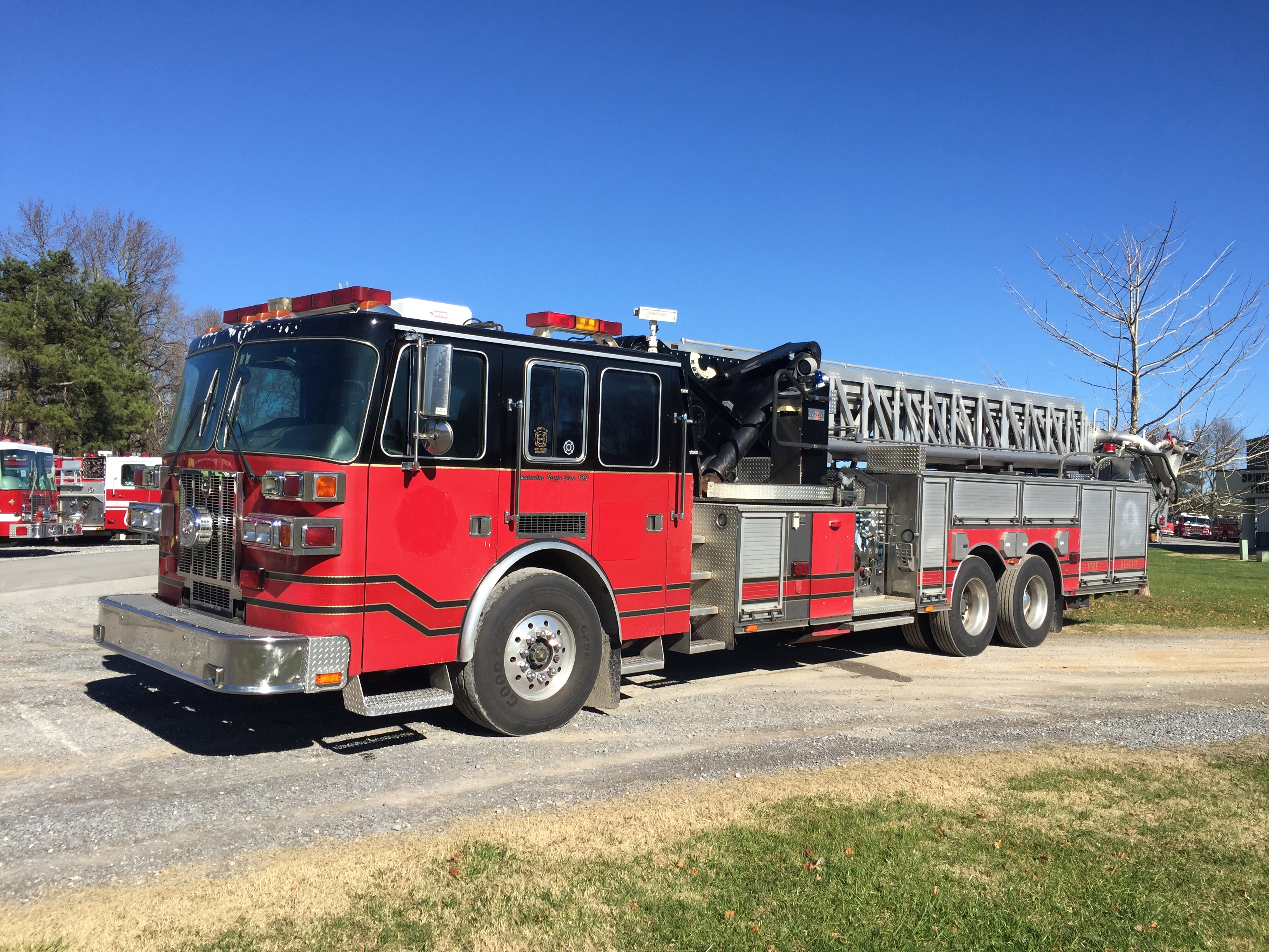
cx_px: 634
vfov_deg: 48.2
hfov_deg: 61.7
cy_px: 476
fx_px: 1063
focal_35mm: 29
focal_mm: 4.15
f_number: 2.2
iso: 32
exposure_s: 1/1582
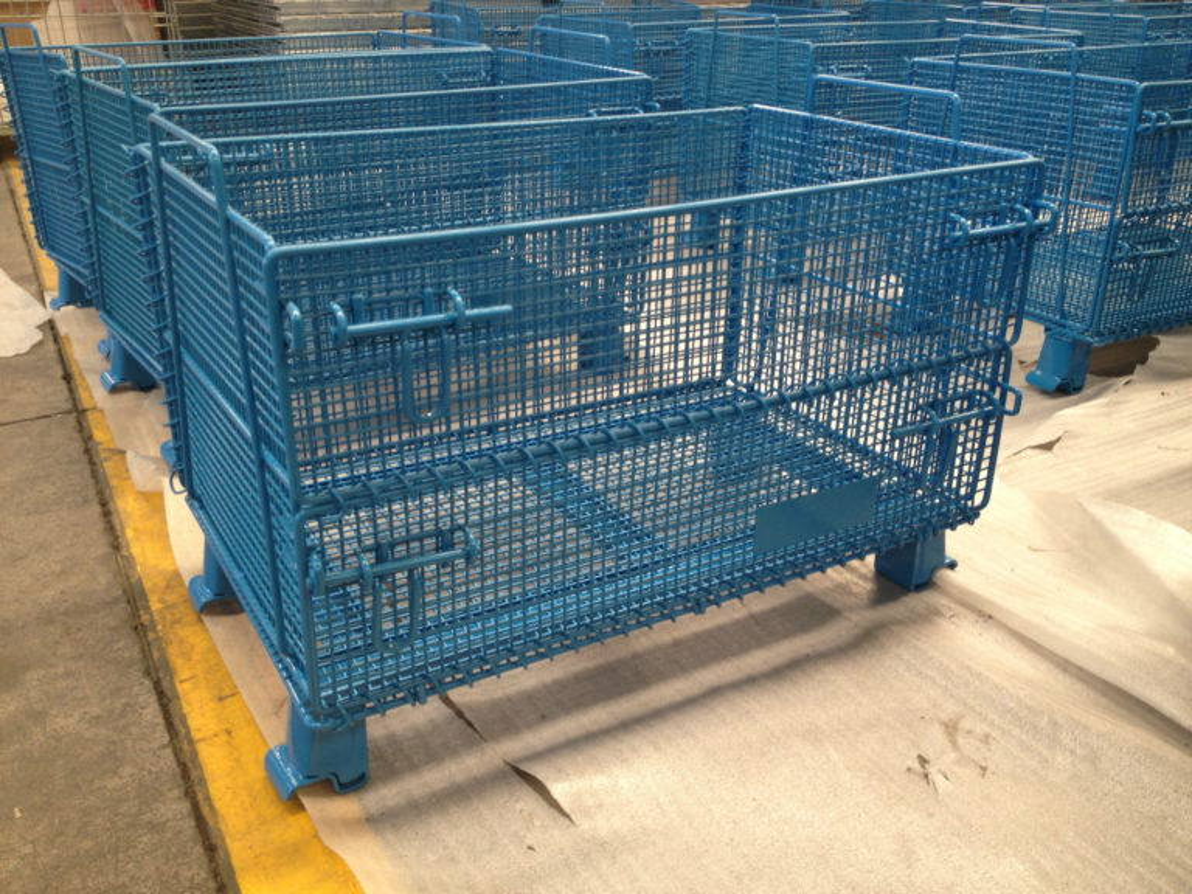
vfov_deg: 40.7
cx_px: 596
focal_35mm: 35
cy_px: 447
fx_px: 1205
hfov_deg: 52.6
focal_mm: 4.28
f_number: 2.4
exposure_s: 1/20
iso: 80
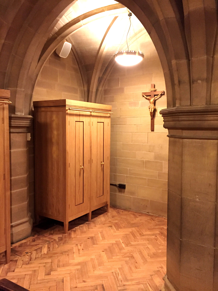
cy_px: 146
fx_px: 244
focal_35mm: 29
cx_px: 109
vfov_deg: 61.7
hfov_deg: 48.2
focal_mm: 4.15
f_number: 2.2
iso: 250
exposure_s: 1/17
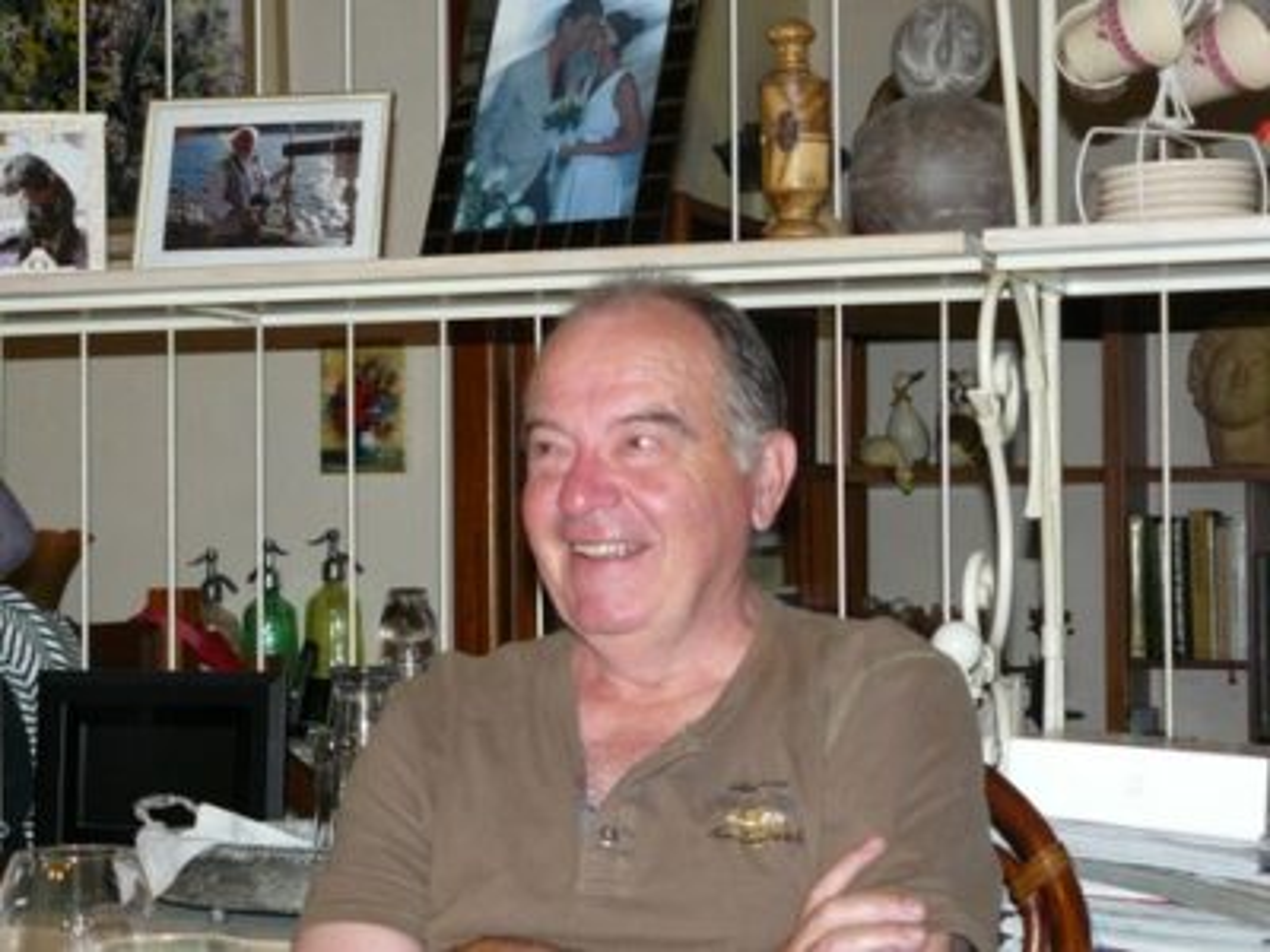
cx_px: 635
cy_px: 476
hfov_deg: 25.7
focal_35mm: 76
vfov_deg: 19.4
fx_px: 2788
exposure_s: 1/30
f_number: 3.2
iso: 160
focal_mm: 12.6
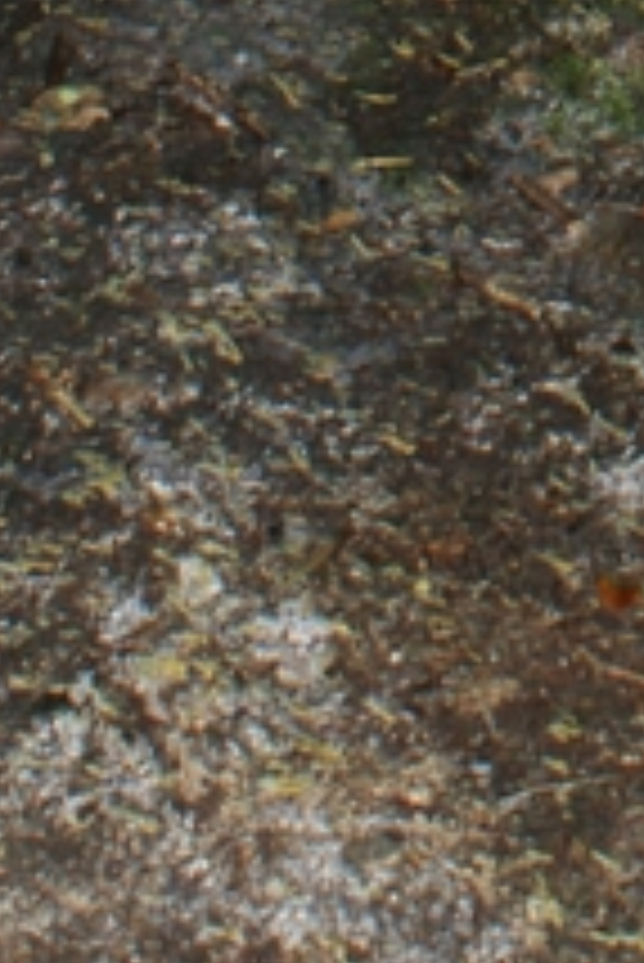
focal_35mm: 151
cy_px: -986
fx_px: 4045
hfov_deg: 8.8
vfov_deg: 12.0
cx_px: 1083
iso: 400
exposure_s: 1/60
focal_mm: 18
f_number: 5.6
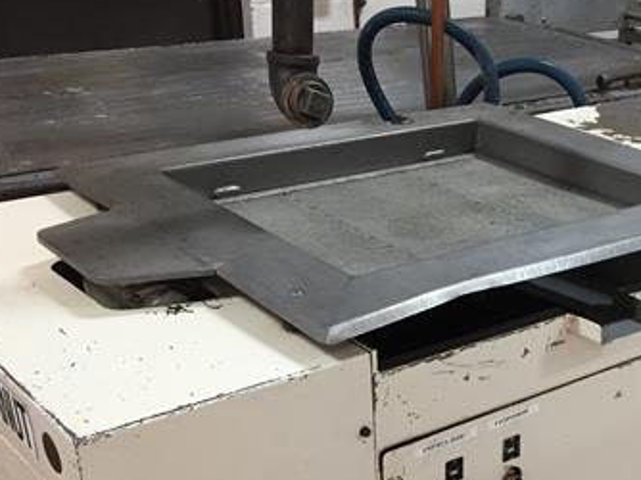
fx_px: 1073
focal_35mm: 58
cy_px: 467
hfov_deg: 32.3
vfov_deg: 24.2
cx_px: 519
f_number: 2.2
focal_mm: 4.15
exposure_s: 1/30
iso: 50
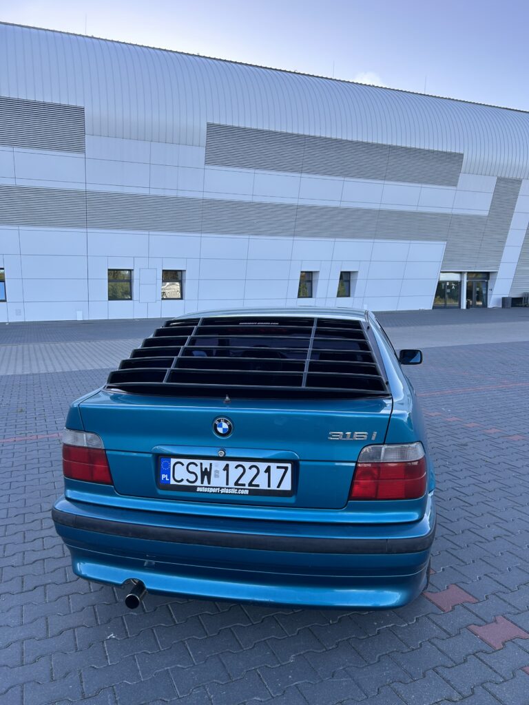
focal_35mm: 26
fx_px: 530
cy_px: 352
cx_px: 264
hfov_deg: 53.1
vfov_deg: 67.3
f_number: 1.5
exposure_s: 1/558
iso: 50
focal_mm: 5.7
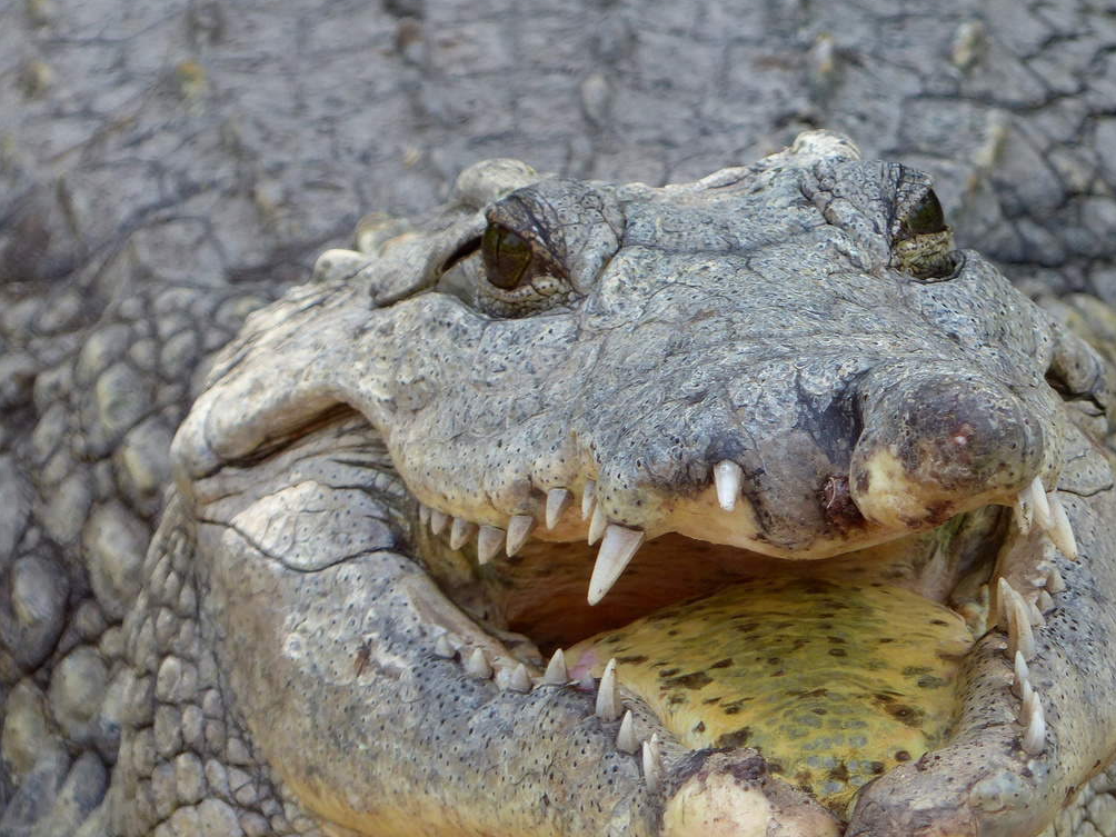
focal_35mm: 739
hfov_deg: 2.7
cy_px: 530
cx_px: 727
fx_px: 23825
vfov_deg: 2.0
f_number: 4
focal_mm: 92.7
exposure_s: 1/160
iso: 100
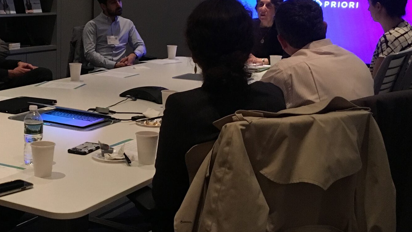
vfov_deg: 19.7
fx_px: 666
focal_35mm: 61
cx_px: 68
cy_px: 102
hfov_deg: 33.1
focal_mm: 4.15
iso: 160
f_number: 2.2
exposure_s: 1/30
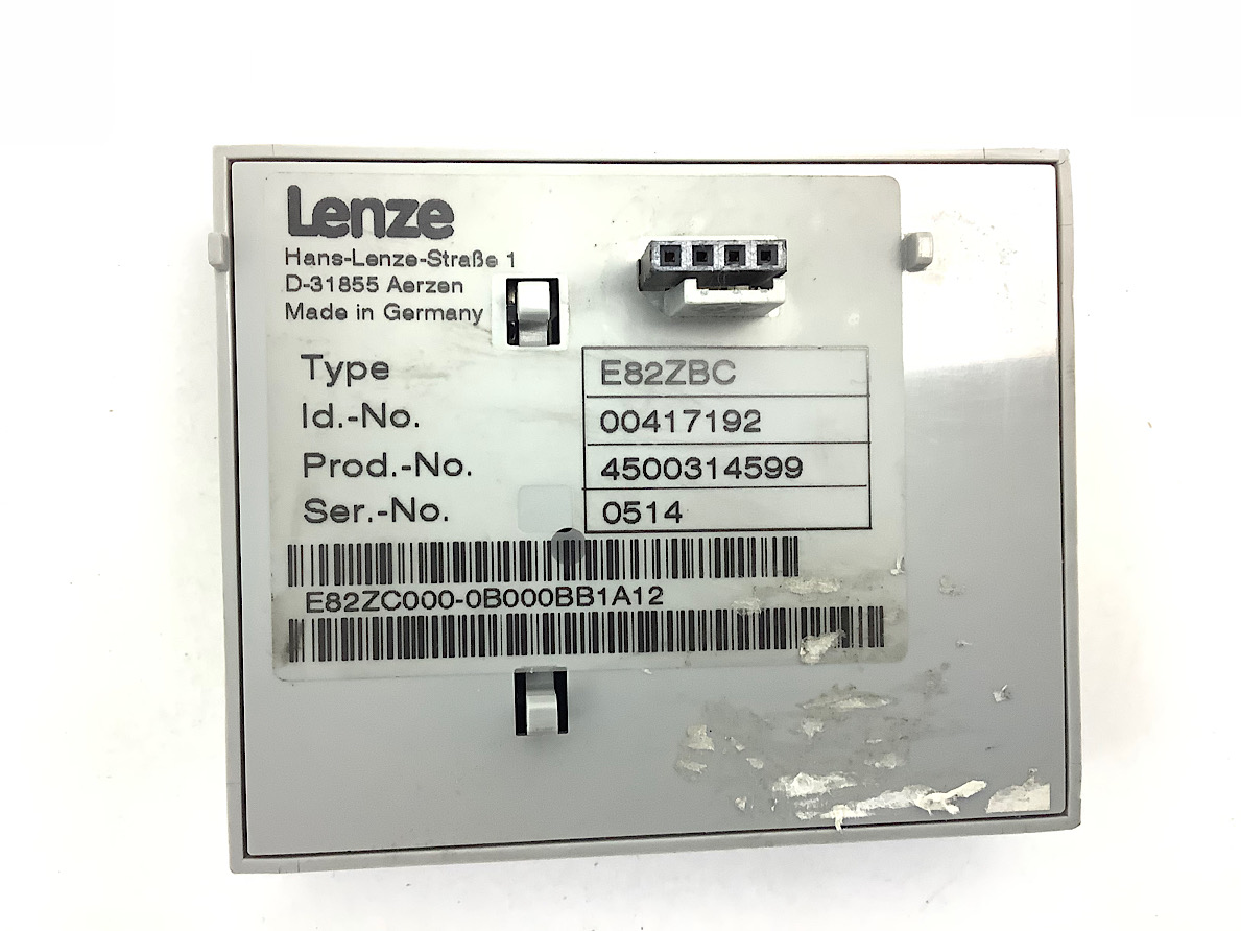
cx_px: 620
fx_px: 1111
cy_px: 466
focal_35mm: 31
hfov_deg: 58.3
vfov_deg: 45.4
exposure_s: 1/50
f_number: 2.4
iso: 250
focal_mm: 3.3
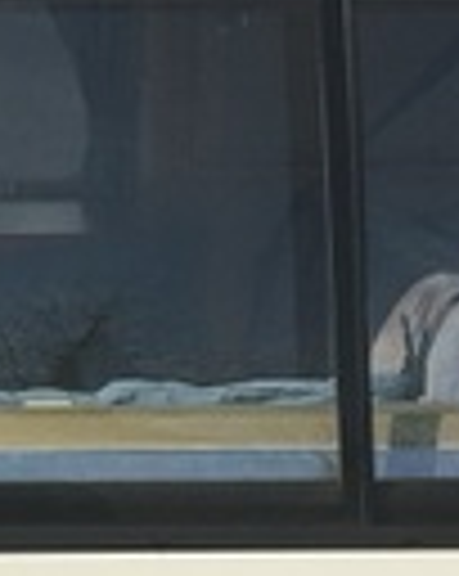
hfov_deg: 8.5
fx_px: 3013
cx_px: -189
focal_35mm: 177
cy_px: 9
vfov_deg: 10.8
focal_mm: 4.15
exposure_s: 1/3205
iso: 25
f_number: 2.2
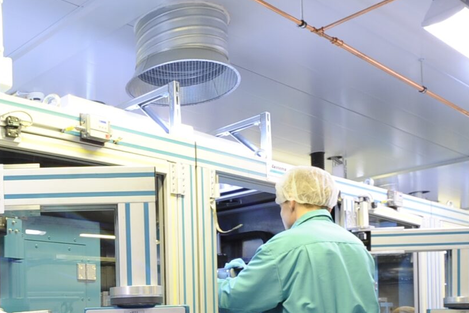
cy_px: 323
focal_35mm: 44
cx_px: 49
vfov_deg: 28.4
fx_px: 573
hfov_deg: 41.1
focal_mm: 14
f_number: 7.1
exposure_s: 1/10
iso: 400
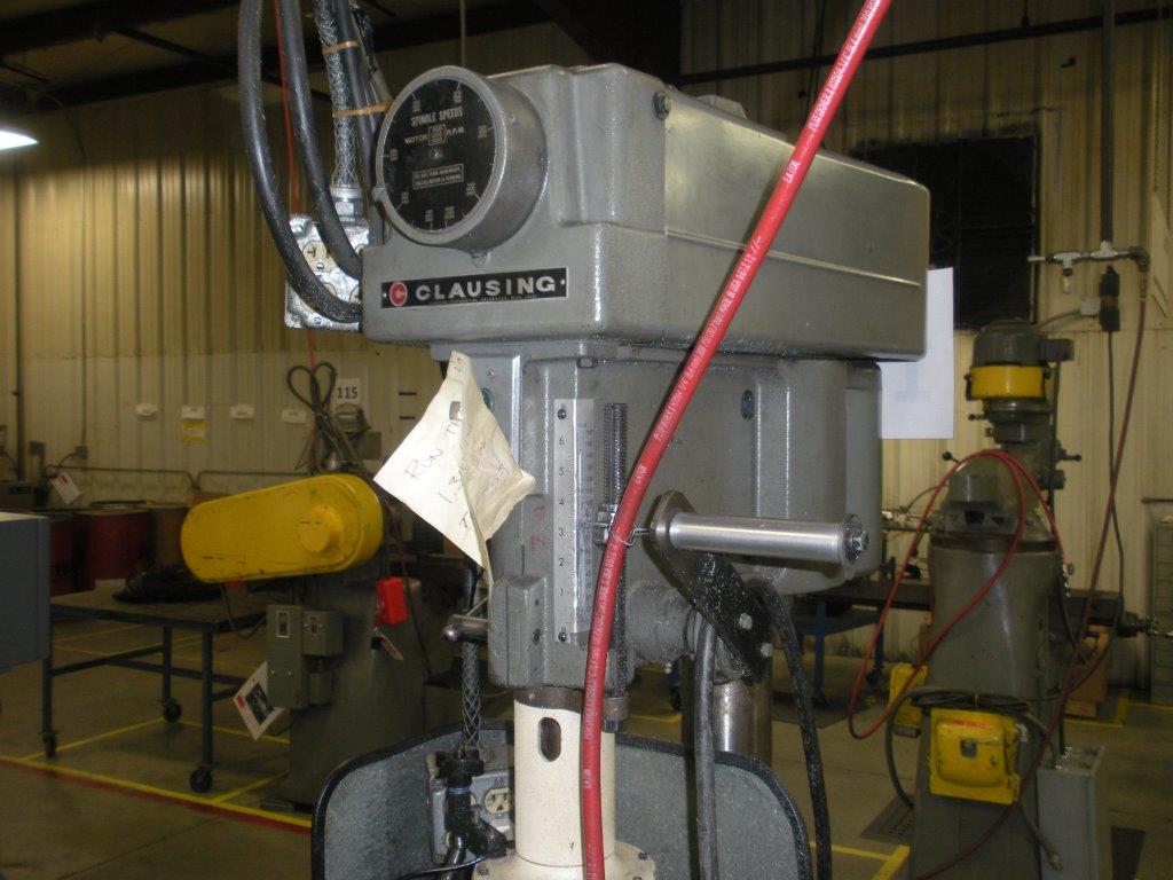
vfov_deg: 39.7
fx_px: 1220
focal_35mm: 36
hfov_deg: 51.4
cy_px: 440
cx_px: 586
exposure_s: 1/30
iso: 114
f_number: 3.5
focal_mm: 6.3
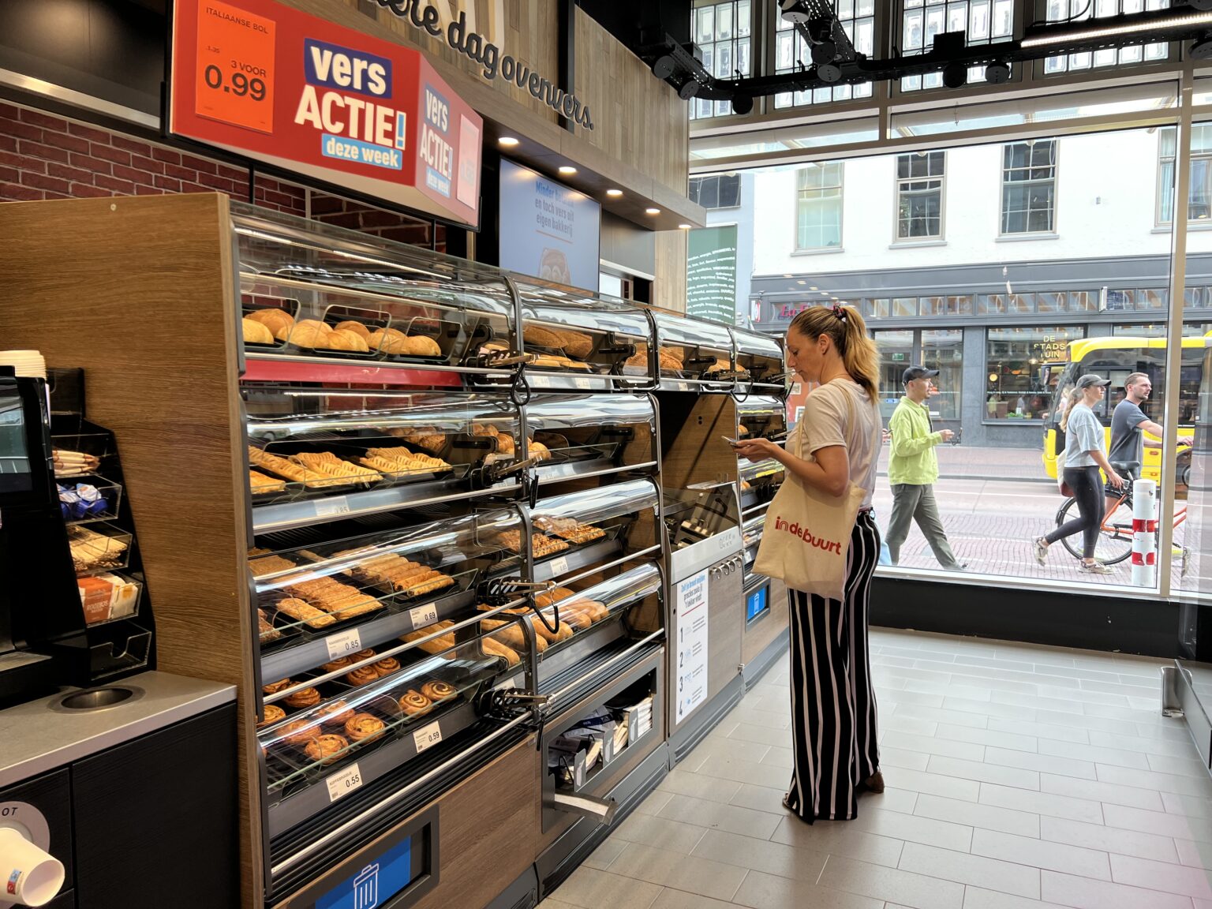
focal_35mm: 26
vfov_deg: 53.1
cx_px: 606
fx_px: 910
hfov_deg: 67.3
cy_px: 454
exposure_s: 1/100
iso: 32
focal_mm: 5.7
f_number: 1.5
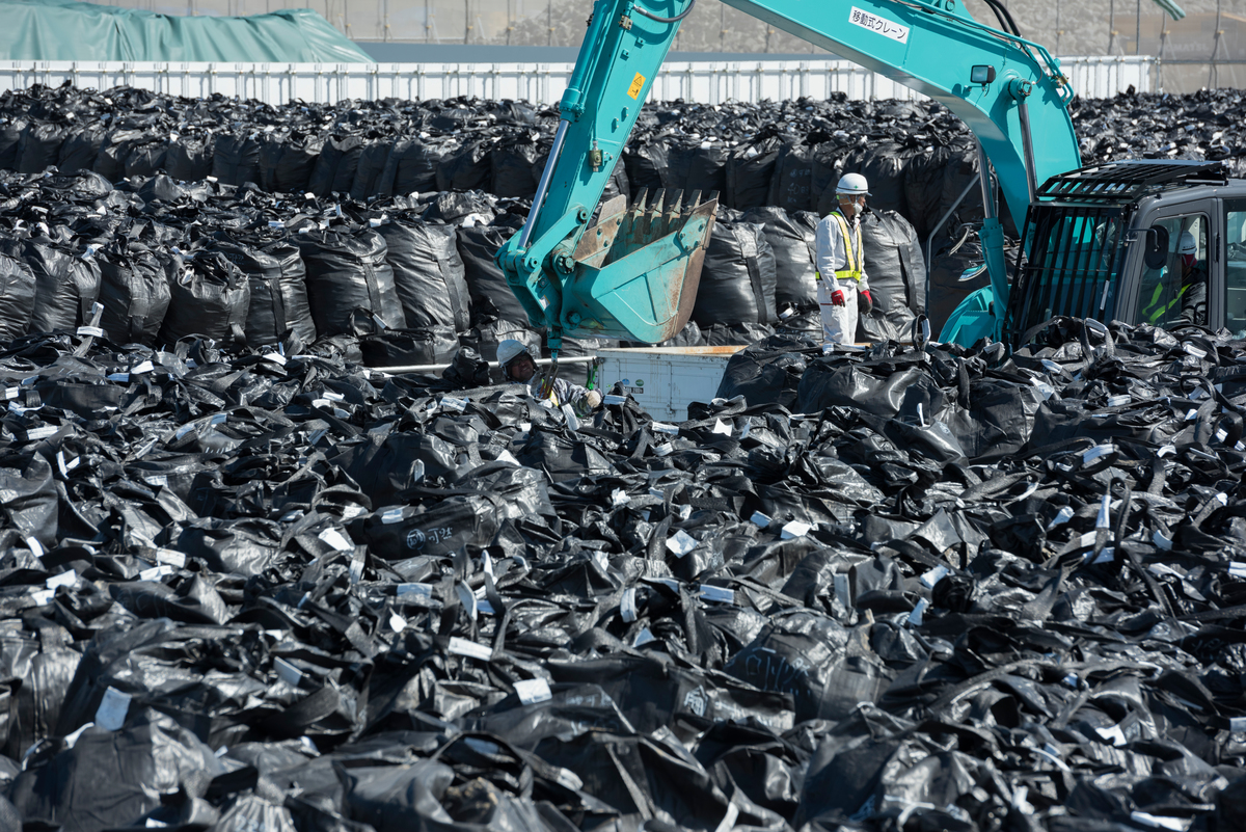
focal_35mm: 200
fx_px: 6924
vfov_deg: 6.9
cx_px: 623
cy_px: 416
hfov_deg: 10.3
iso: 400
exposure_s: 1/400
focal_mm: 200
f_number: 10
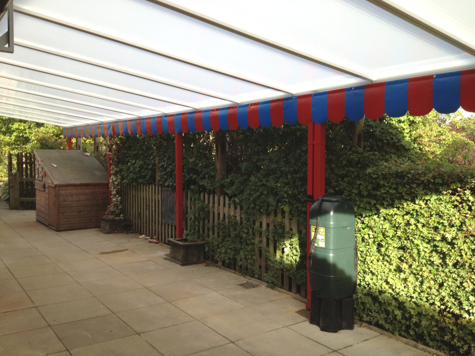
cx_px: 238
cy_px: 178
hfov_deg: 52.6
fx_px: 480
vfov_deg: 40.7
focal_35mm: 35
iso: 64
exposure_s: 1/263
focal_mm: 4.28
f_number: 2.4
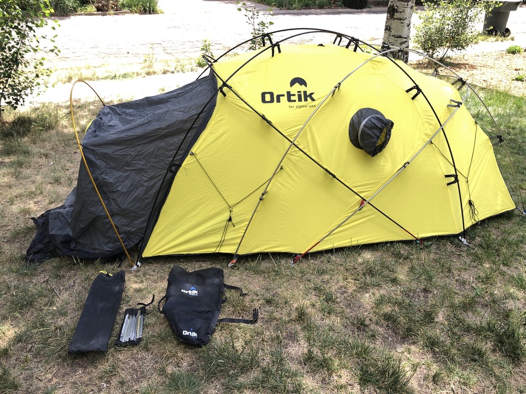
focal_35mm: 28
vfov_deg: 49.7
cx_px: 263
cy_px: 197
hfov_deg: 63.4
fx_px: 425
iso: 20
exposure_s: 1/247
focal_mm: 4
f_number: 1.8
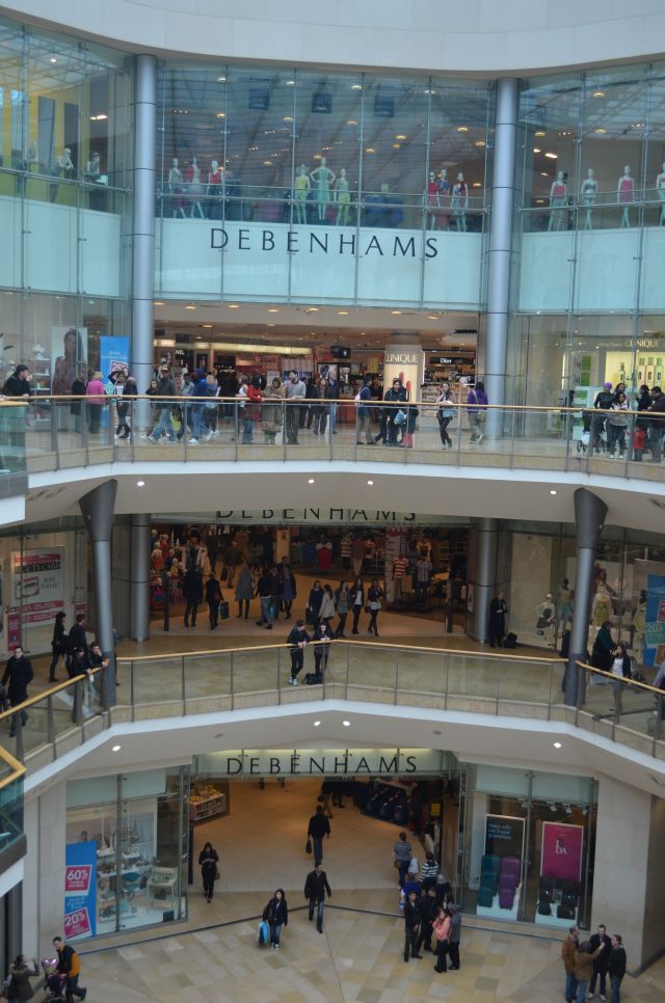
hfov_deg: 30.7
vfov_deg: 45.0
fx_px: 1210
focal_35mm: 44
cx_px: 332
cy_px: 502
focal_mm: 29
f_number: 4.5
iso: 400
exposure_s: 1/80
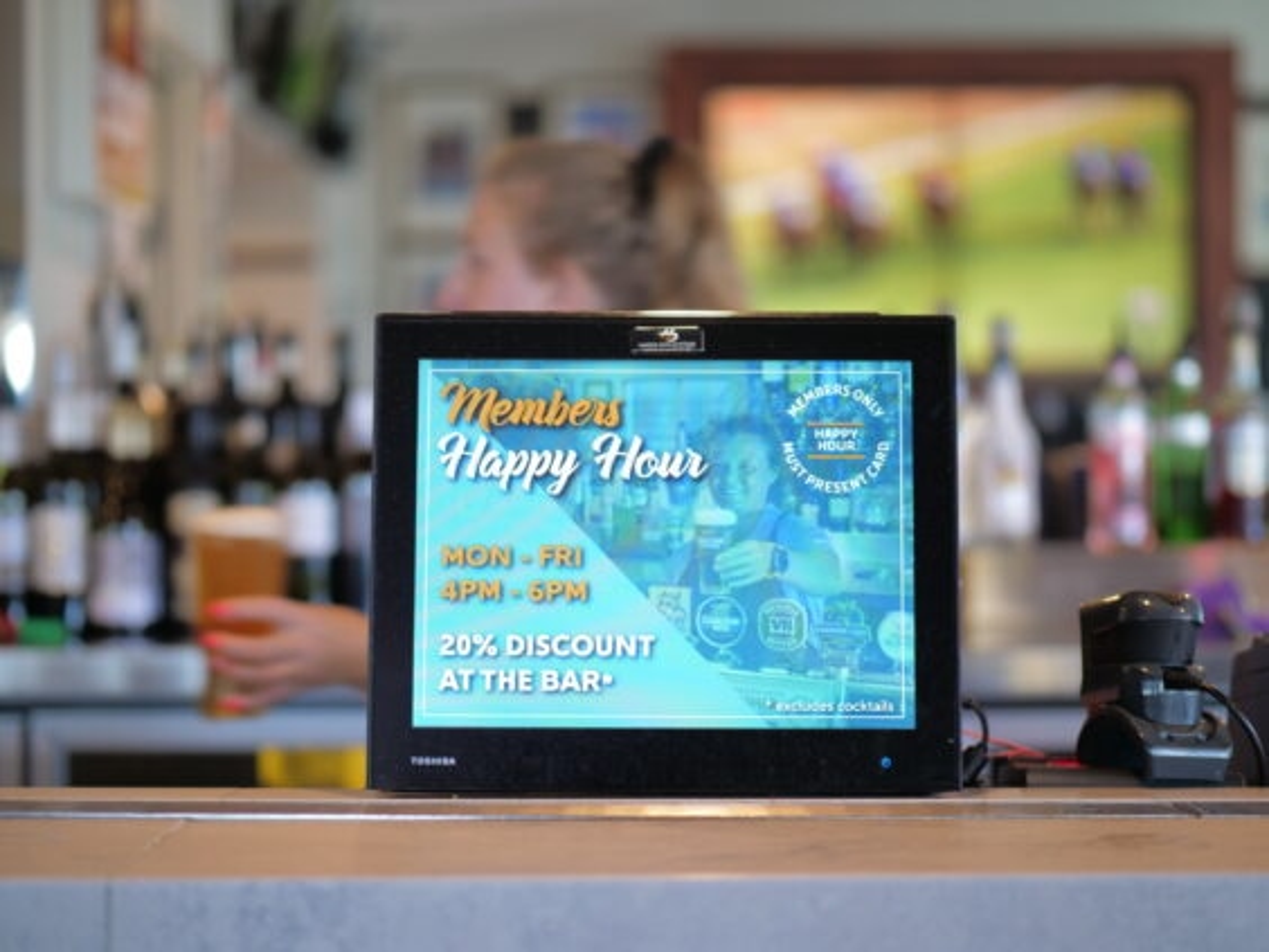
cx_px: 634
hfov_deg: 22.8
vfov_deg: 17.2
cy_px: 476
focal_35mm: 86
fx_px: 3153
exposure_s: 1/80
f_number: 1.2
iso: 125
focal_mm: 43
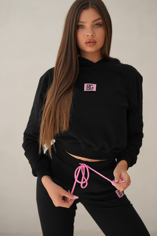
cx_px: 85
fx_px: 432
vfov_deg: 30.5
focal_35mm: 66
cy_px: 108
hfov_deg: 20.6
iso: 320
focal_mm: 50
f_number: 1.4
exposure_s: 1/400
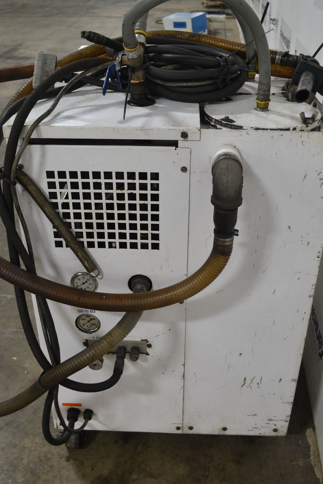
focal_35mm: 39
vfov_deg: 49.6
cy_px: 244
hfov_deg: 34.2
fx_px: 525
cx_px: 169
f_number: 3.8
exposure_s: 1/40
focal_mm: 22
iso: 400
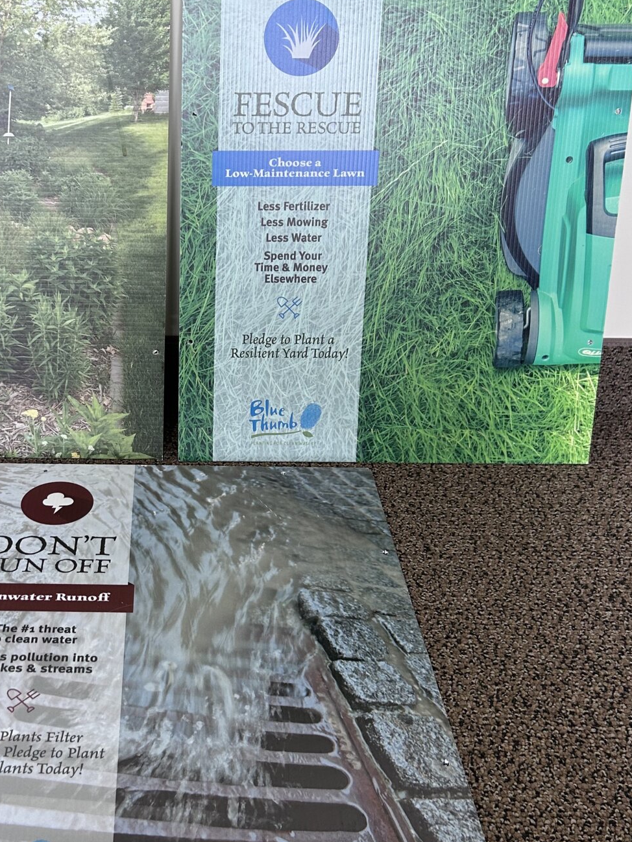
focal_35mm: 41
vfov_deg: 45.5
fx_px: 998
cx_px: 169
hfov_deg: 34.5
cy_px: 333
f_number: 1.5
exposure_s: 1/121
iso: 100
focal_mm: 5.7
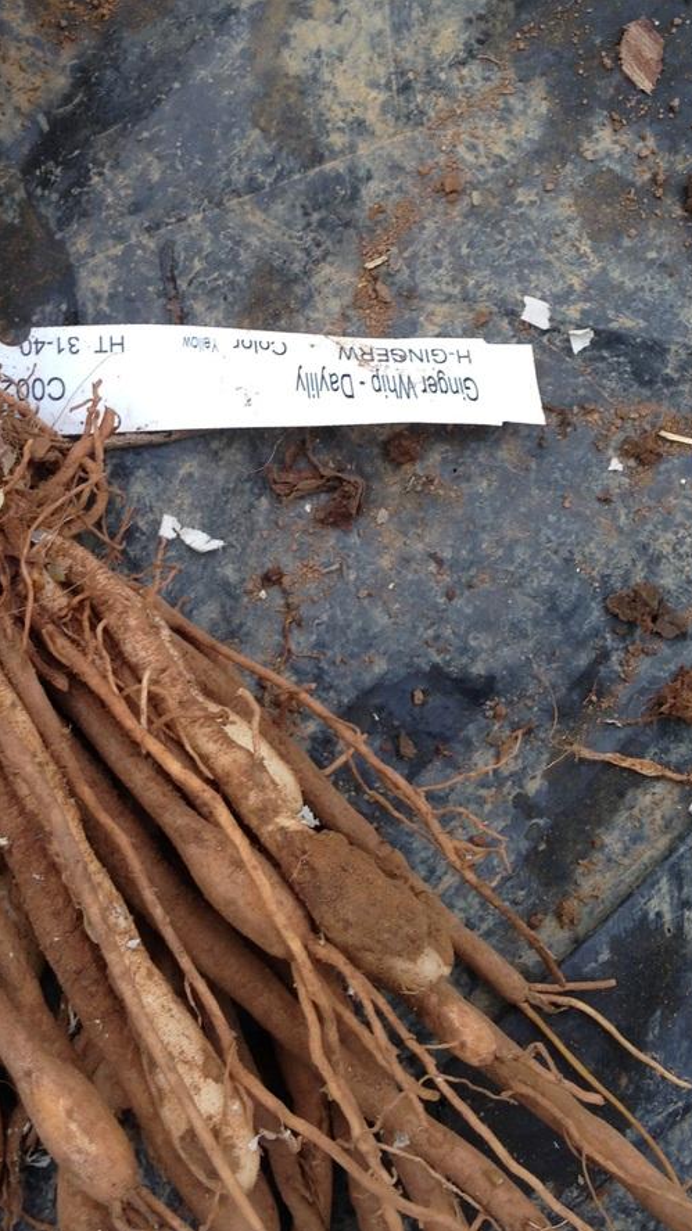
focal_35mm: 54
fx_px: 1763
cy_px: 433
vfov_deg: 38.2
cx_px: 202
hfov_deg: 22.1
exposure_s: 1/168
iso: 50
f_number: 2.4
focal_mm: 4.12
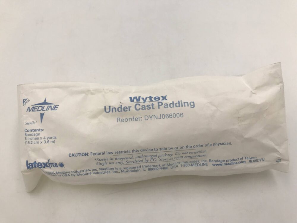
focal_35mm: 28
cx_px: 148
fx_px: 240
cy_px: 112
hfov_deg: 63.4
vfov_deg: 49.7
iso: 25
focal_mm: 3.99
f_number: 1.8
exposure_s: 1/60
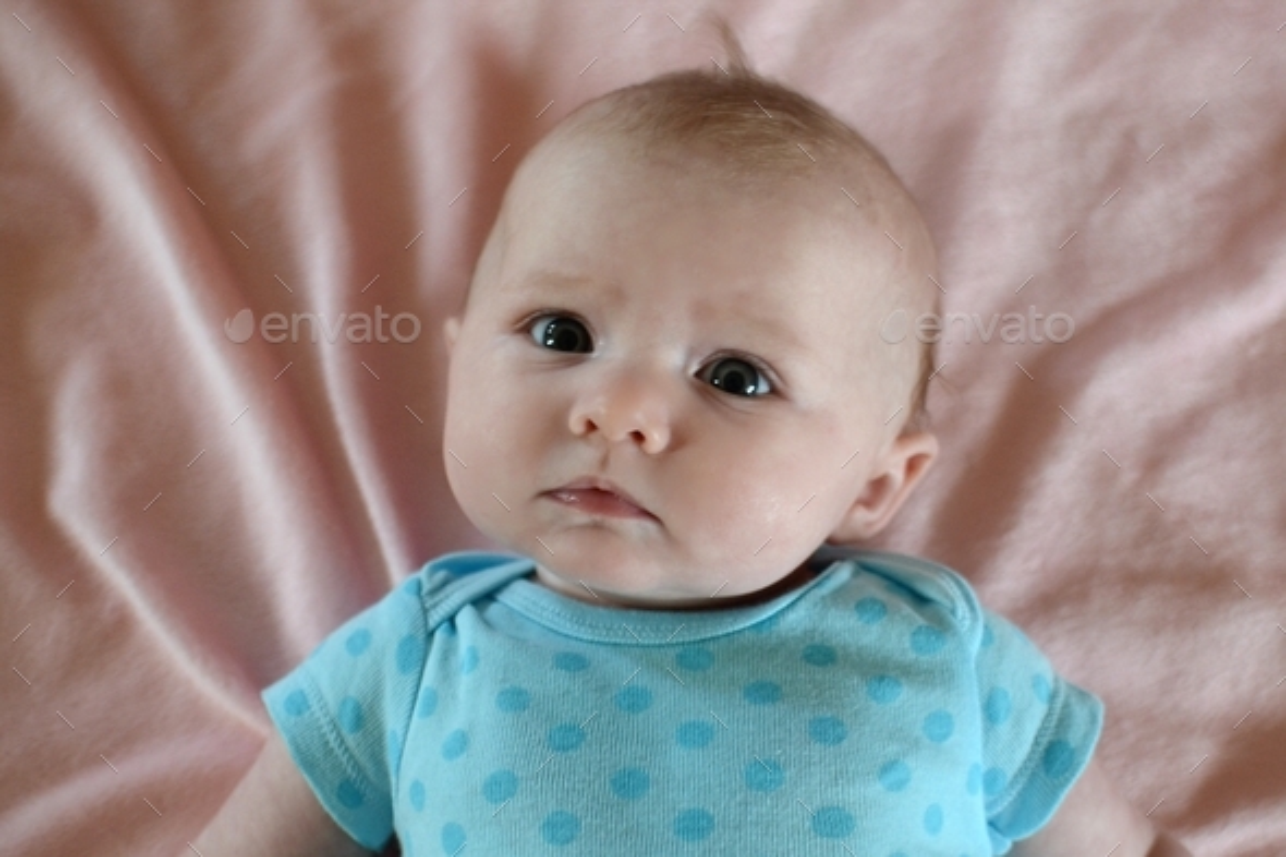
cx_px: 643
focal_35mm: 52
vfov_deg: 25.7
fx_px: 1875
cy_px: 428
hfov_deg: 37.9
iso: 800
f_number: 2.8
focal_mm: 35
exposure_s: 1/60
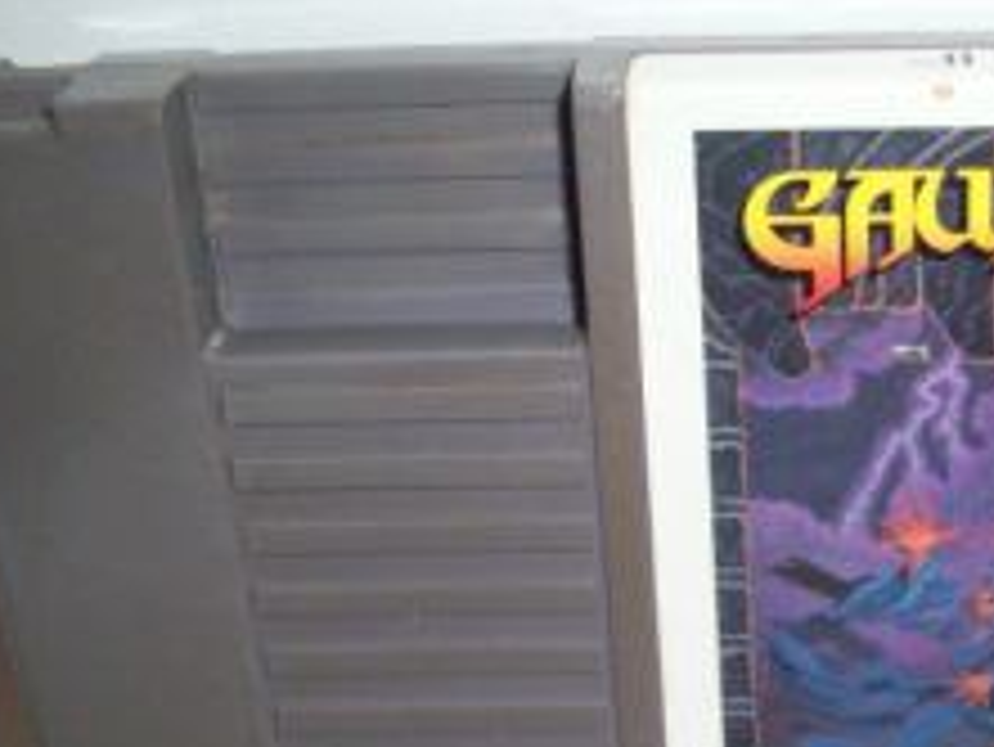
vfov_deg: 19.1
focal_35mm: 75
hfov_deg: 25.5
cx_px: 810
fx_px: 2155
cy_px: 742
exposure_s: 1/45
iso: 160
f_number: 2.8
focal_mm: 6.2
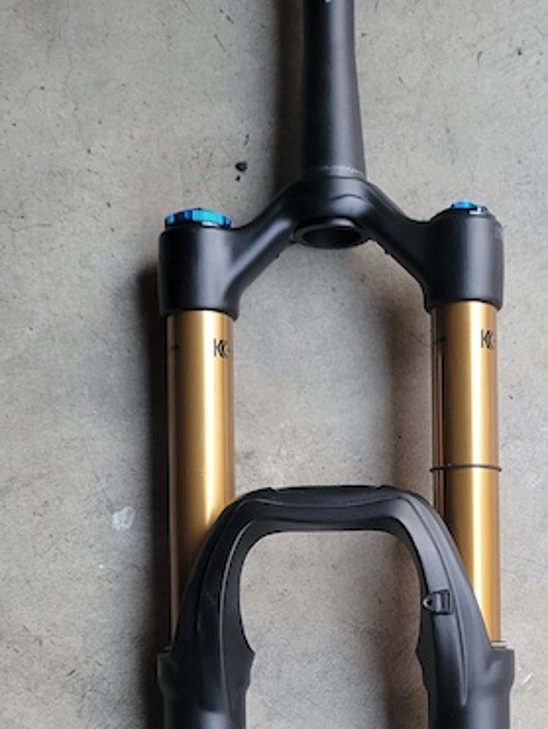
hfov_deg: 25.9
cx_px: 393
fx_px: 1180
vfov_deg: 33.0
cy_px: 619
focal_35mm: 56
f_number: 1.8
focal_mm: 5.4
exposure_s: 1/120
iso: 320
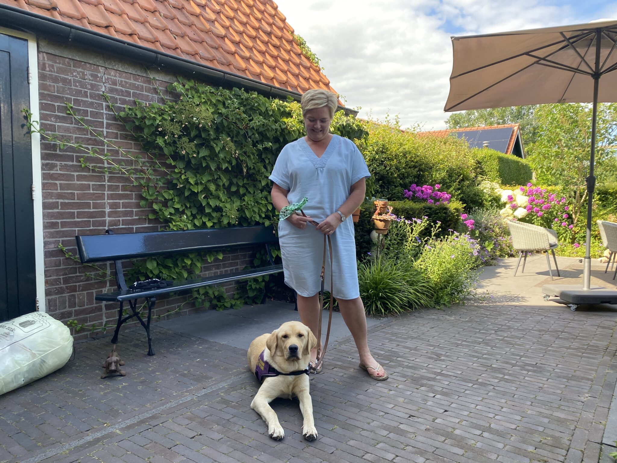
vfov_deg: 53.1
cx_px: 308
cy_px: 232
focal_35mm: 26
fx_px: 463
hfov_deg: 67.3
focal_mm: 4.25
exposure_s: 1/326
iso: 32
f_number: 1.8
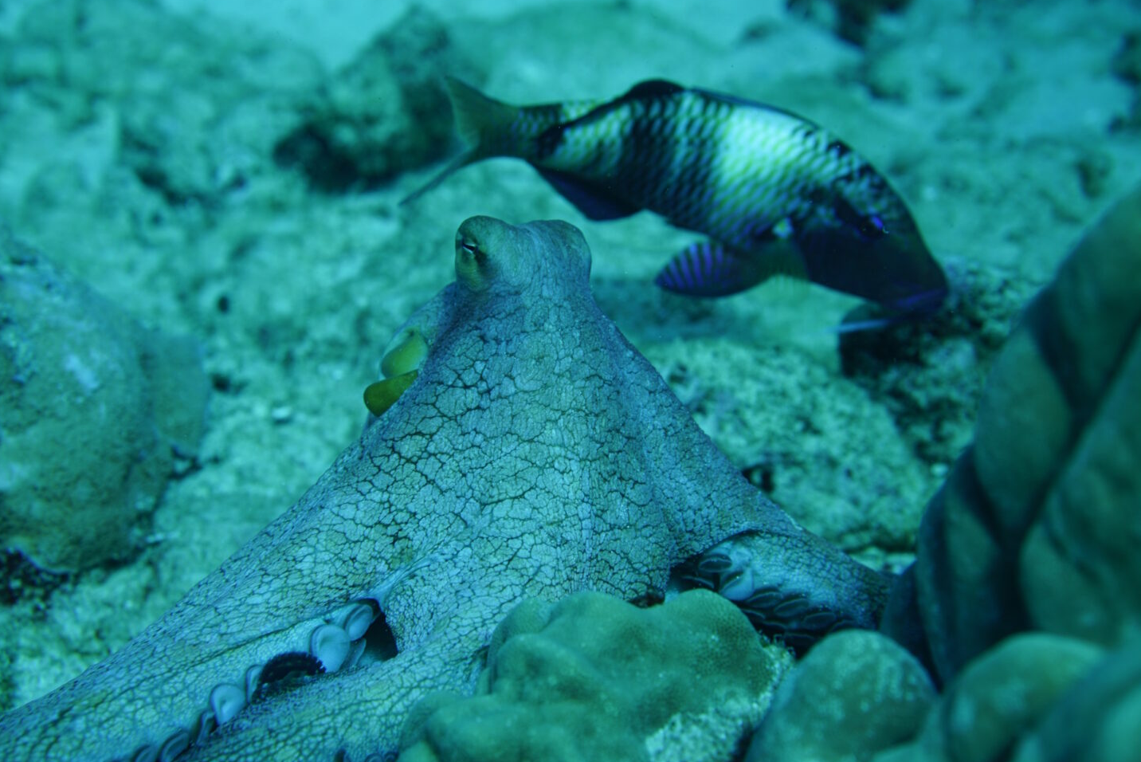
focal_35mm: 59
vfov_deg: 23.0
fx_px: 1871
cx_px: 552
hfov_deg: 33.9
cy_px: 384
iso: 100
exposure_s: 1/200
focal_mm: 55
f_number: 4.5
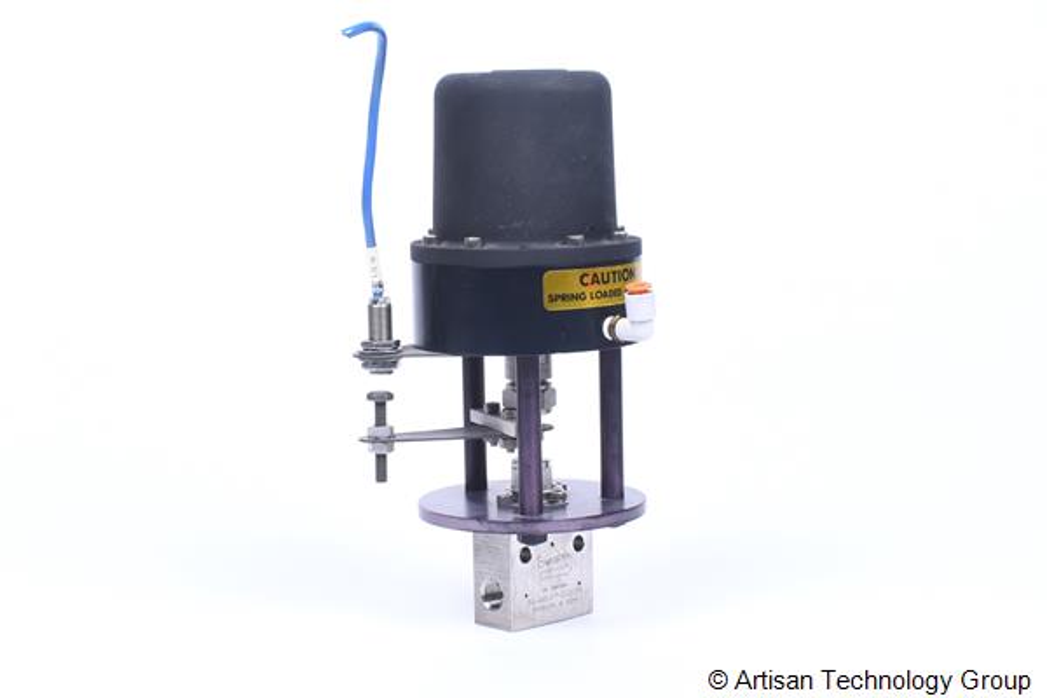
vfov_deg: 29.9
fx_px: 1309
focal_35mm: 45
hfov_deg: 43.6
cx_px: 524
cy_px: 349
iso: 200
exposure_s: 1/200
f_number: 14
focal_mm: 30
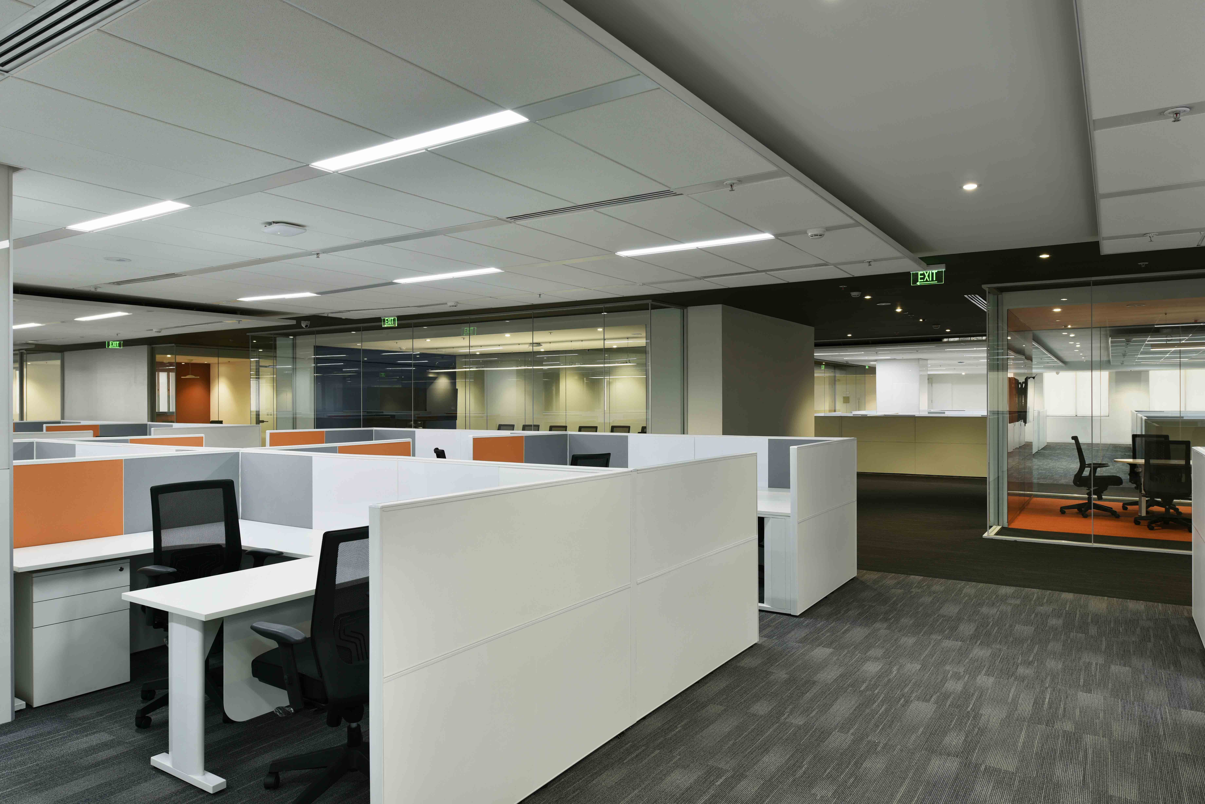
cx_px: 602
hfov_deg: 73.7
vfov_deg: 53.2
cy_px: 402
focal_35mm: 24
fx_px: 804
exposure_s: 1/5
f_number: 7.1
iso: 31
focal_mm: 24
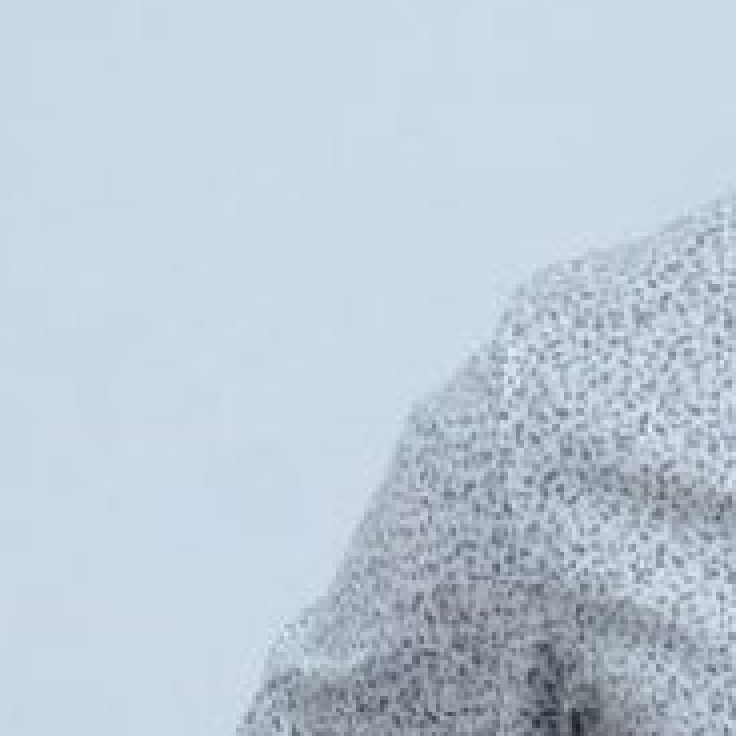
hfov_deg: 4.2
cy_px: 936
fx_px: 9887
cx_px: 1272
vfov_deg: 4.2
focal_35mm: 411
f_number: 5.6
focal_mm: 58
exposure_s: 1/125
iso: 800
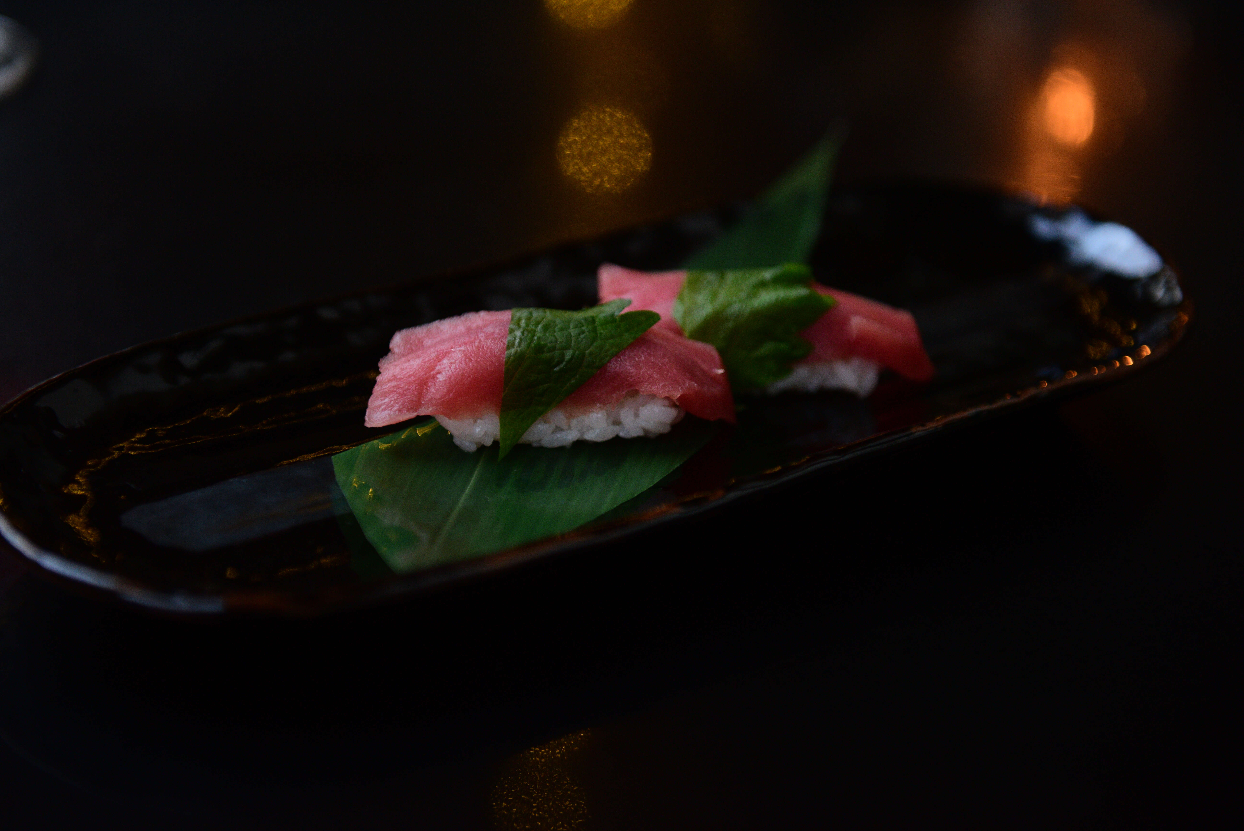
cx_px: 622
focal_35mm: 70
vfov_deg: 19.5
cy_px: 416
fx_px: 2420
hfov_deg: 28.8
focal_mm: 70
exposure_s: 1/60
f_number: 2.8
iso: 1600
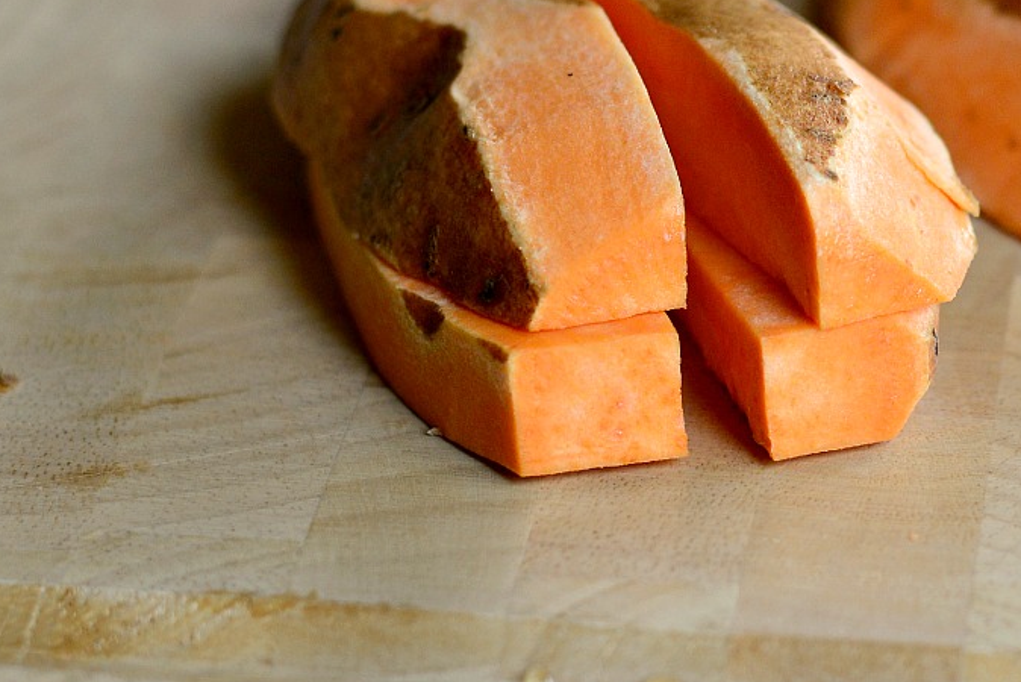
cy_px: 145
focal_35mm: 161
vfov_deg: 8.5
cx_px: 1007
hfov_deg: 12.6
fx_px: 4568
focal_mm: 50
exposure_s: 1/125
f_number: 3.2
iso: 360
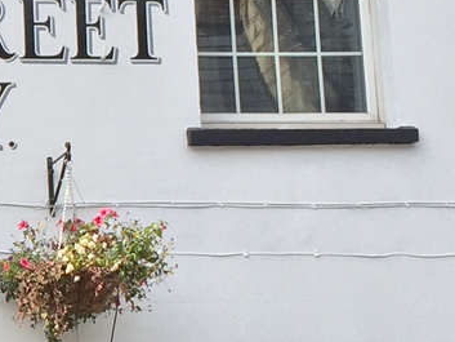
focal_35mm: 134
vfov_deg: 11.1
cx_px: -235
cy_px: 205
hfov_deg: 13.8
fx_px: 1762
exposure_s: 1/807
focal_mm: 4.15
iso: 32
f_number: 2.2
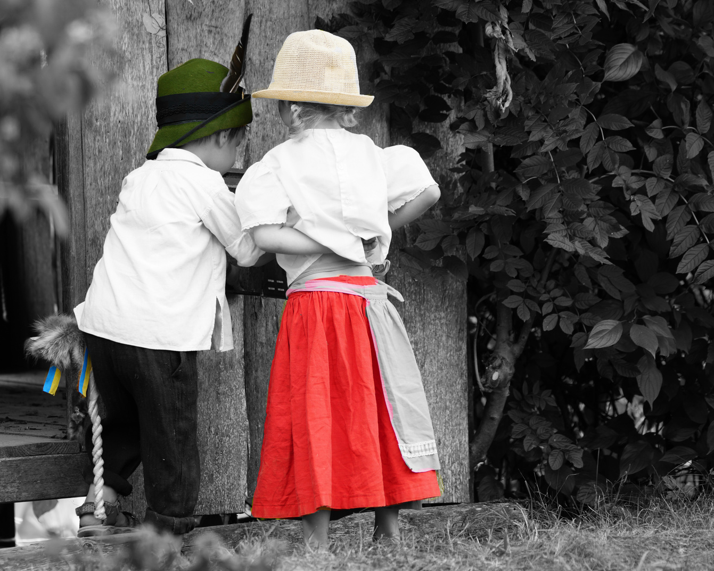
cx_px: 305
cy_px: 285
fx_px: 3593
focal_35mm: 170
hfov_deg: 11.3
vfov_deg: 9.1
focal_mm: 150
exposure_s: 1/160
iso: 200
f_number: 4.5
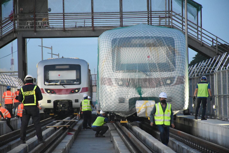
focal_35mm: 210
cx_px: 114
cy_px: 76
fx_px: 1336
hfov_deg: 9.8
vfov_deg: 6.5
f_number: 6.3
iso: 6400
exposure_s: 1/60
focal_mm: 140
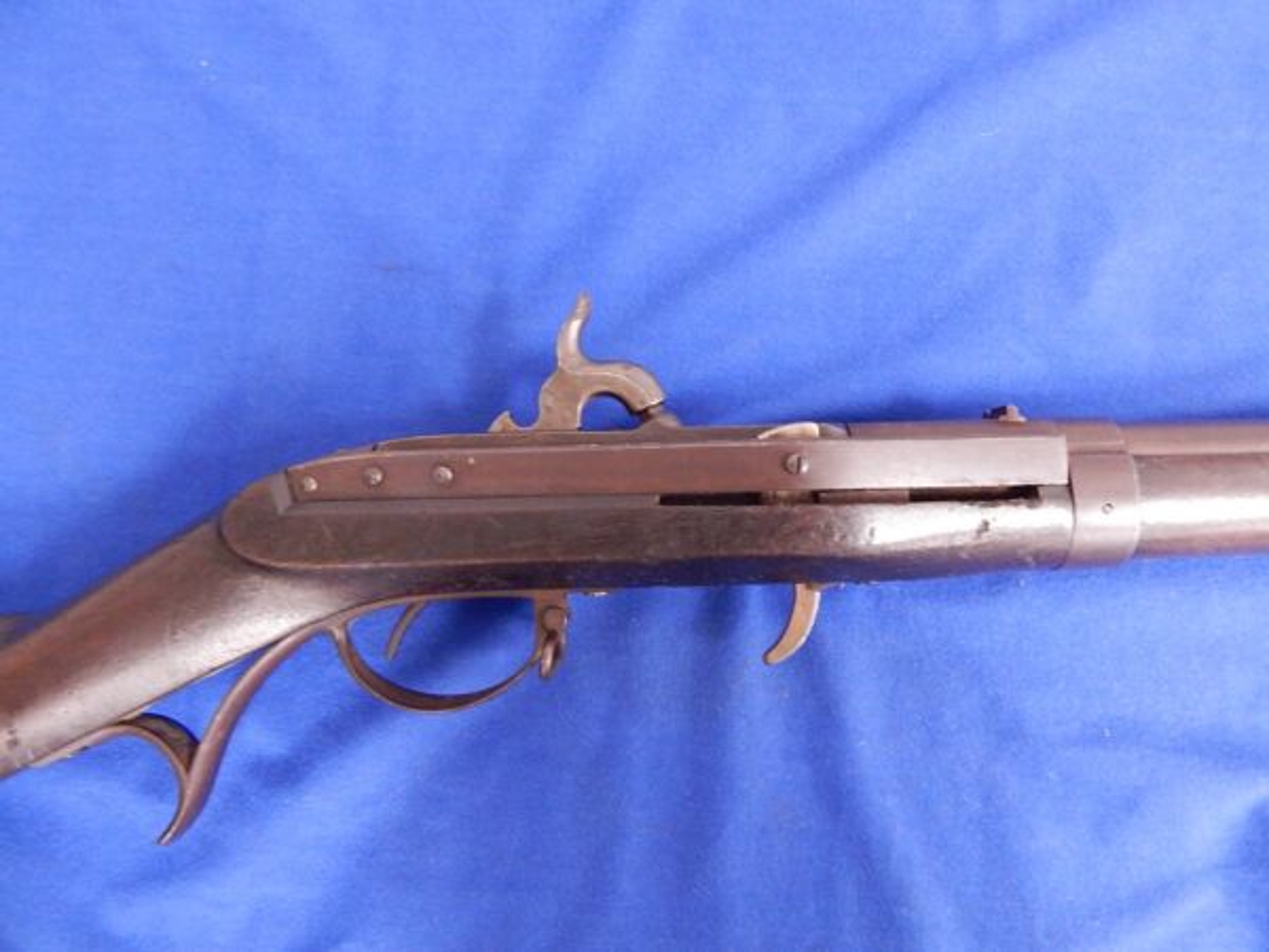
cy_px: 476
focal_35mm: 22
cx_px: 634
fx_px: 807
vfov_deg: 61.1
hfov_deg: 76.4
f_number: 3
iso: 560
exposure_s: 1/8
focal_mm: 4
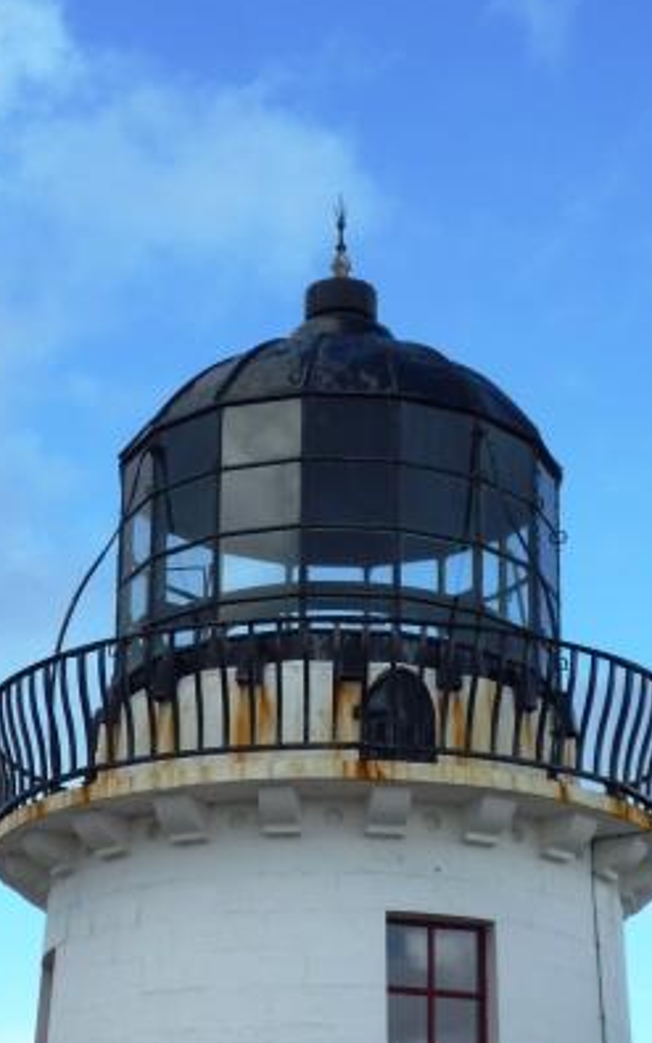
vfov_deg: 23.3
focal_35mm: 89
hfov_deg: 14.7
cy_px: 533
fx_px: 2529
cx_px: 280
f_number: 4.3
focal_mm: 8.3
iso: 80
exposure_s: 1/400
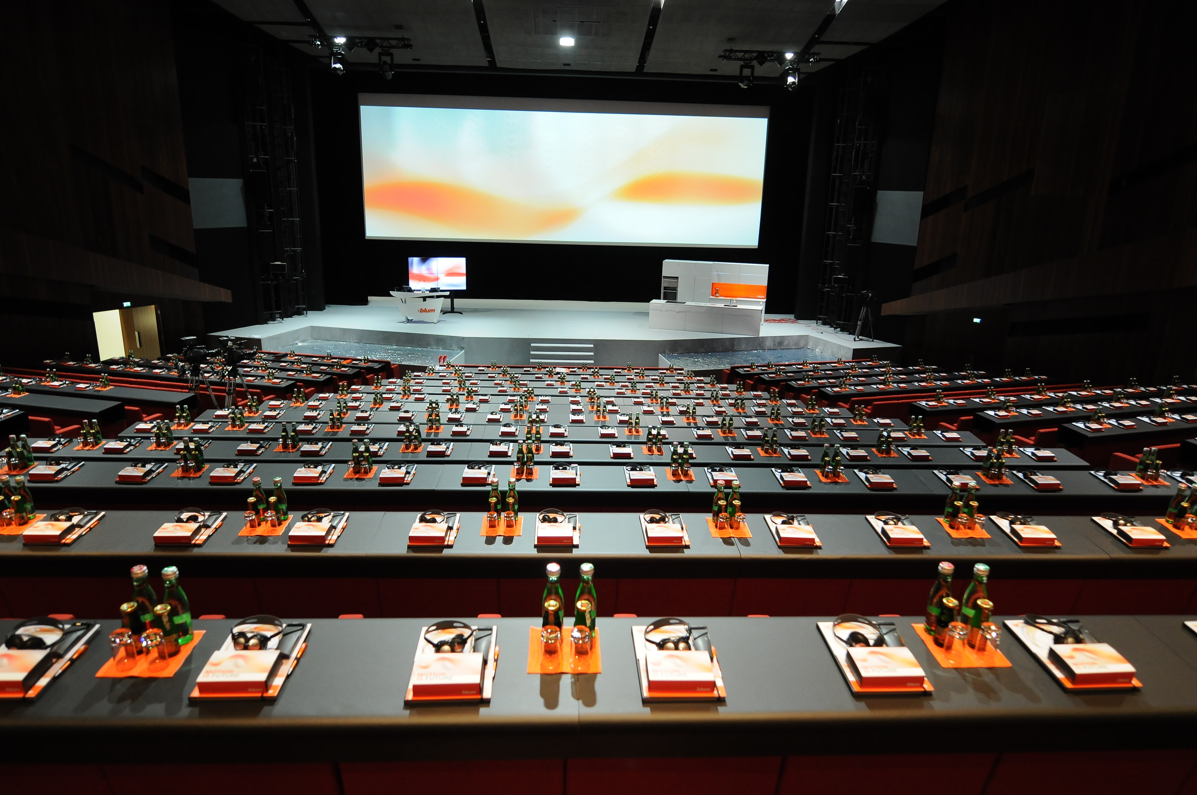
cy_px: 398
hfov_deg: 77.4
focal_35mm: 22
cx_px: 598
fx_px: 747
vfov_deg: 56.0
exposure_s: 1/30
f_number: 3.2
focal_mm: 15
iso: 1000
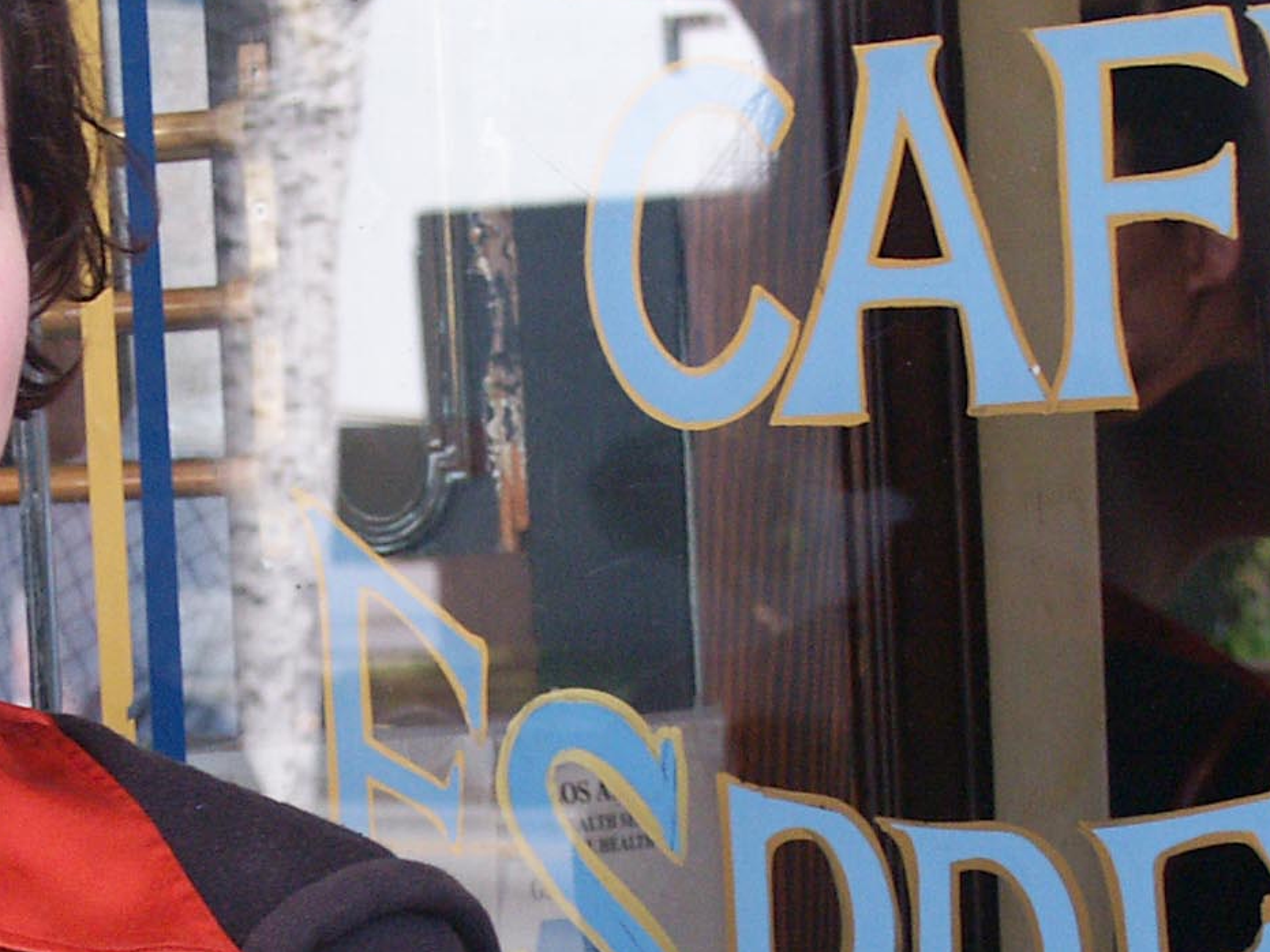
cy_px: 859
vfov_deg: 8.4
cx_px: 456
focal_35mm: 176
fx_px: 6456
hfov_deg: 11.2
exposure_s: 1/60
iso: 125
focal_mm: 15.9
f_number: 3.5
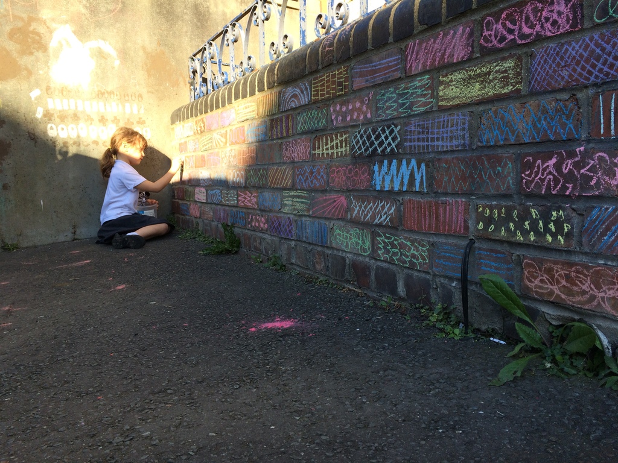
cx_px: 309
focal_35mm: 29
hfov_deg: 61.7
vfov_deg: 48.2
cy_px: 232
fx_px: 518
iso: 32
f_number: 2.2
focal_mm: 4.15
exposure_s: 1/410
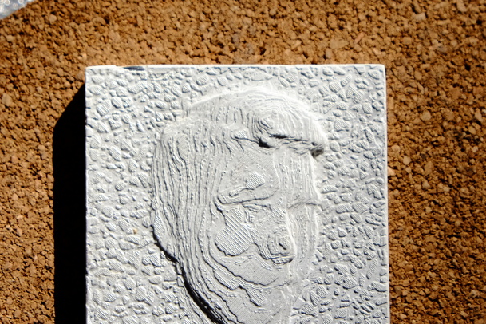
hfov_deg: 15.0
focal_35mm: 137
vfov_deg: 10.0
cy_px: 207
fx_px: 1849
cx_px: 237
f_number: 5.6
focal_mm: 55
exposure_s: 1/750
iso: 200
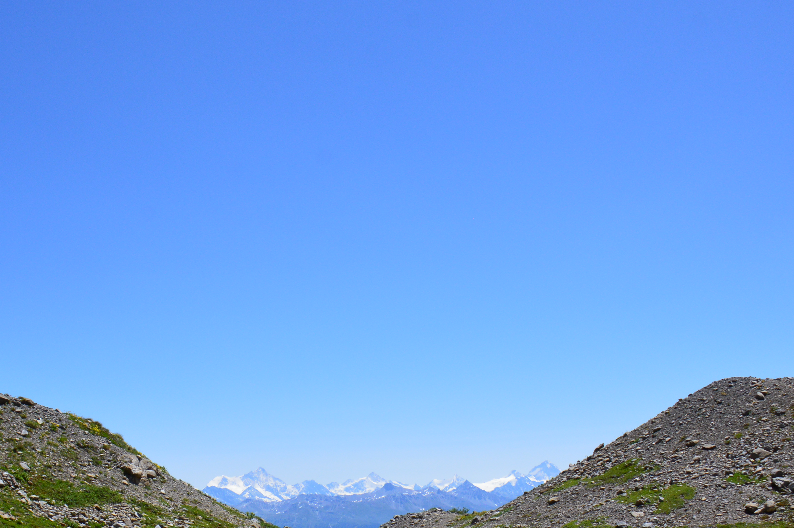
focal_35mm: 47
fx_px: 1036
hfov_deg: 41.7
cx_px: 309
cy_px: 434
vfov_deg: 27.9
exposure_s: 1/500
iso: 360
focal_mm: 18
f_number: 11
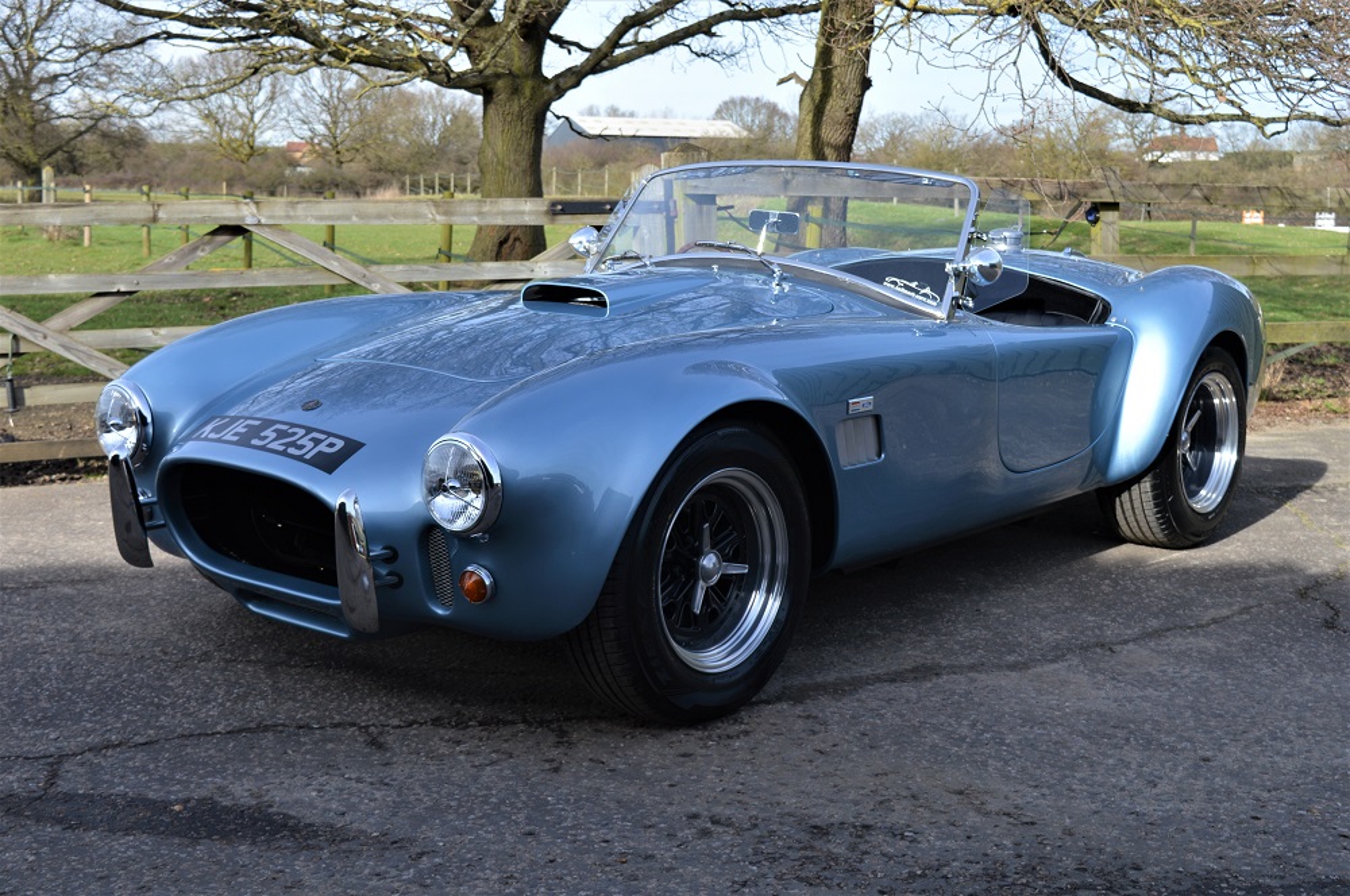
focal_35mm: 46
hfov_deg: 42.4
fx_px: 1741
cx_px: 675
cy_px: 448
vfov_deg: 28.9
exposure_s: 1/160
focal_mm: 31
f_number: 6.3
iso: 100
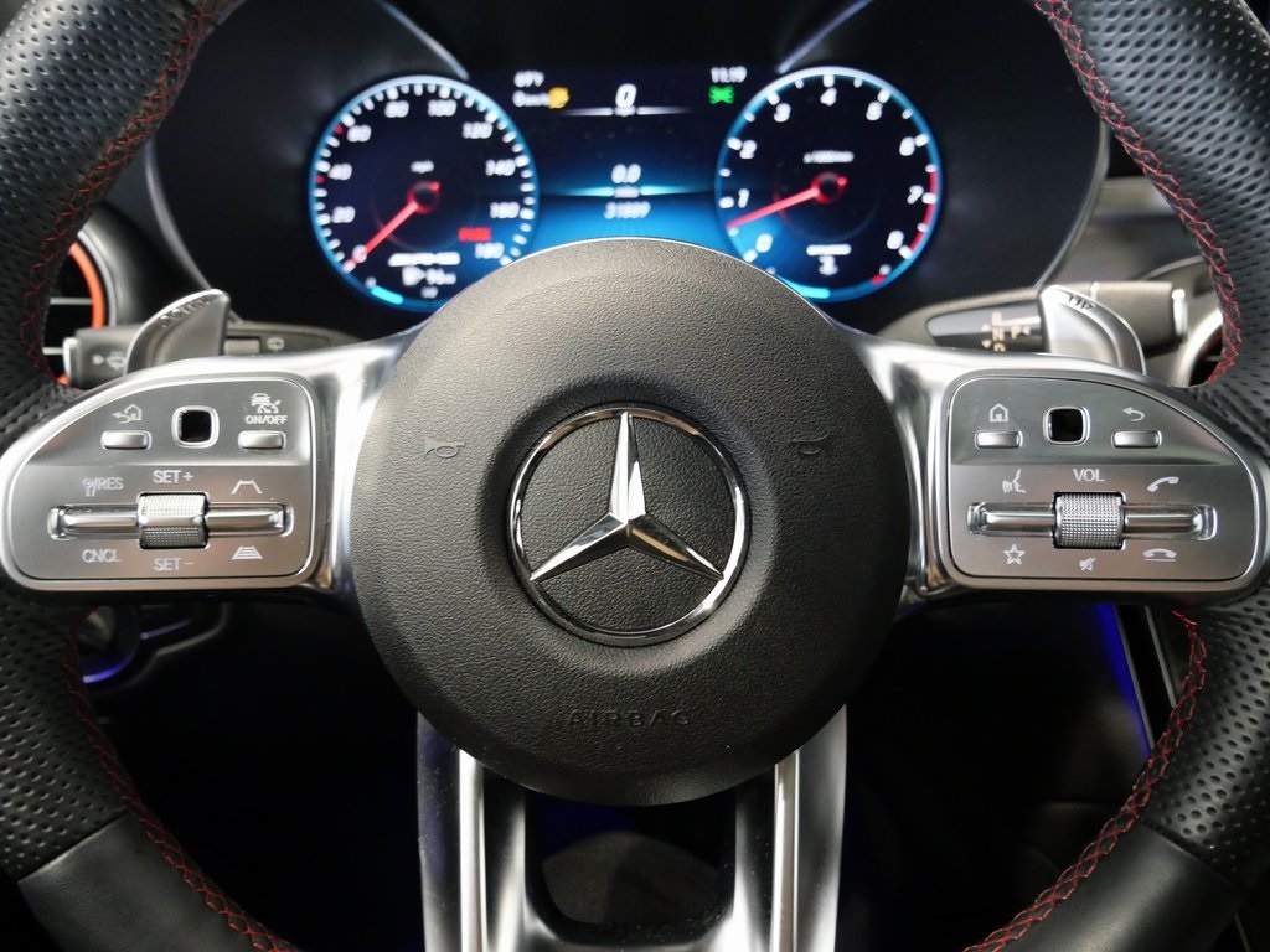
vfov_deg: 46.8
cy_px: 476
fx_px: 1101
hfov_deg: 60.0
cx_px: 635
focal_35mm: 30
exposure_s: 1/13
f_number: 3.7
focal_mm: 15
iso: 3200
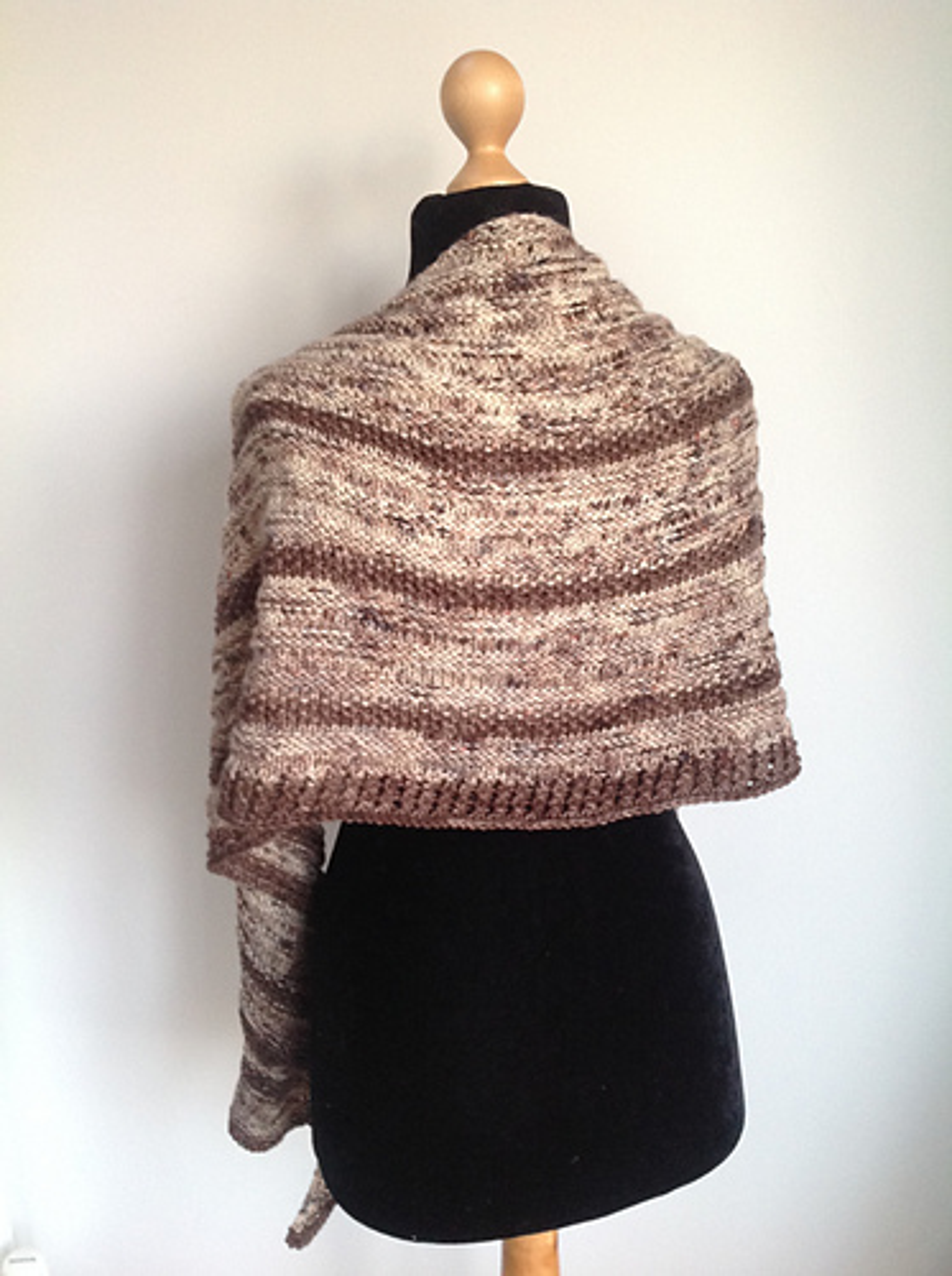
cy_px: 638
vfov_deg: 52.7
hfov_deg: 40.6
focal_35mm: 35
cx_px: 476
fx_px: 1288
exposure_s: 1/15
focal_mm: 4.28
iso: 160
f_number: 2.4
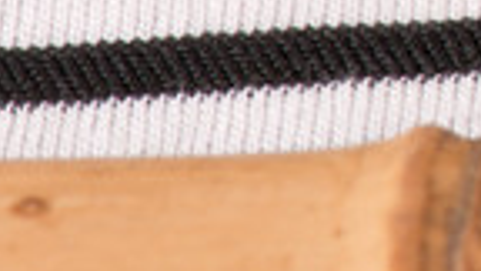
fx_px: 14983
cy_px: -823
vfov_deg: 1.0
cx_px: 1597
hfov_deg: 1.8
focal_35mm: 1175
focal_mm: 105
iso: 125
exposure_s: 1/200
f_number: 13
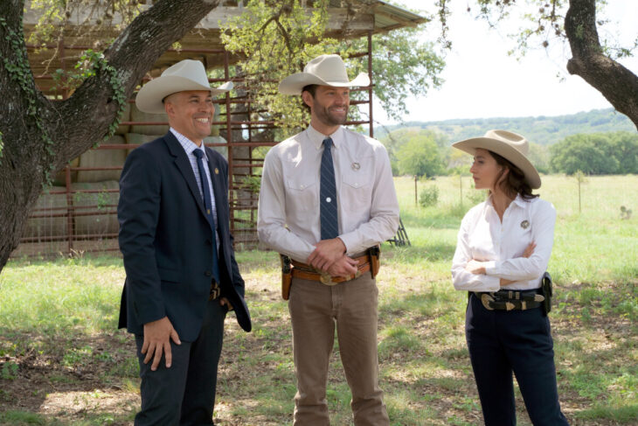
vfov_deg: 20.9
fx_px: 1152
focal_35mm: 65
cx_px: 319
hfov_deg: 31.0
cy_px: 213
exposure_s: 1/400
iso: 1000
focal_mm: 65
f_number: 13
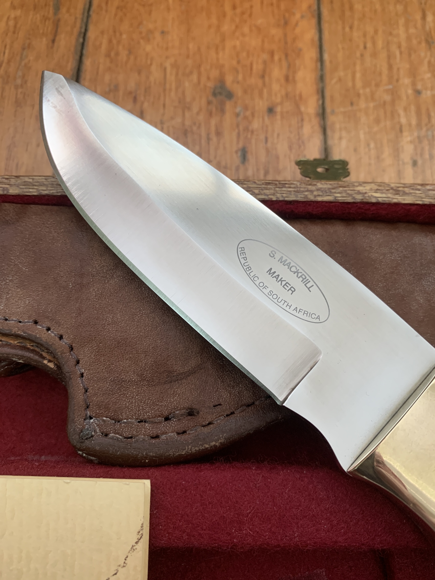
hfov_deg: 53.1
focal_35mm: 26
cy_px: 290
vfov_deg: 67.3
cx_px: 218
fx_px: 436
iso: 125
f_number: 1.8
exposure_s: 1/60
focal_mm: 4.25
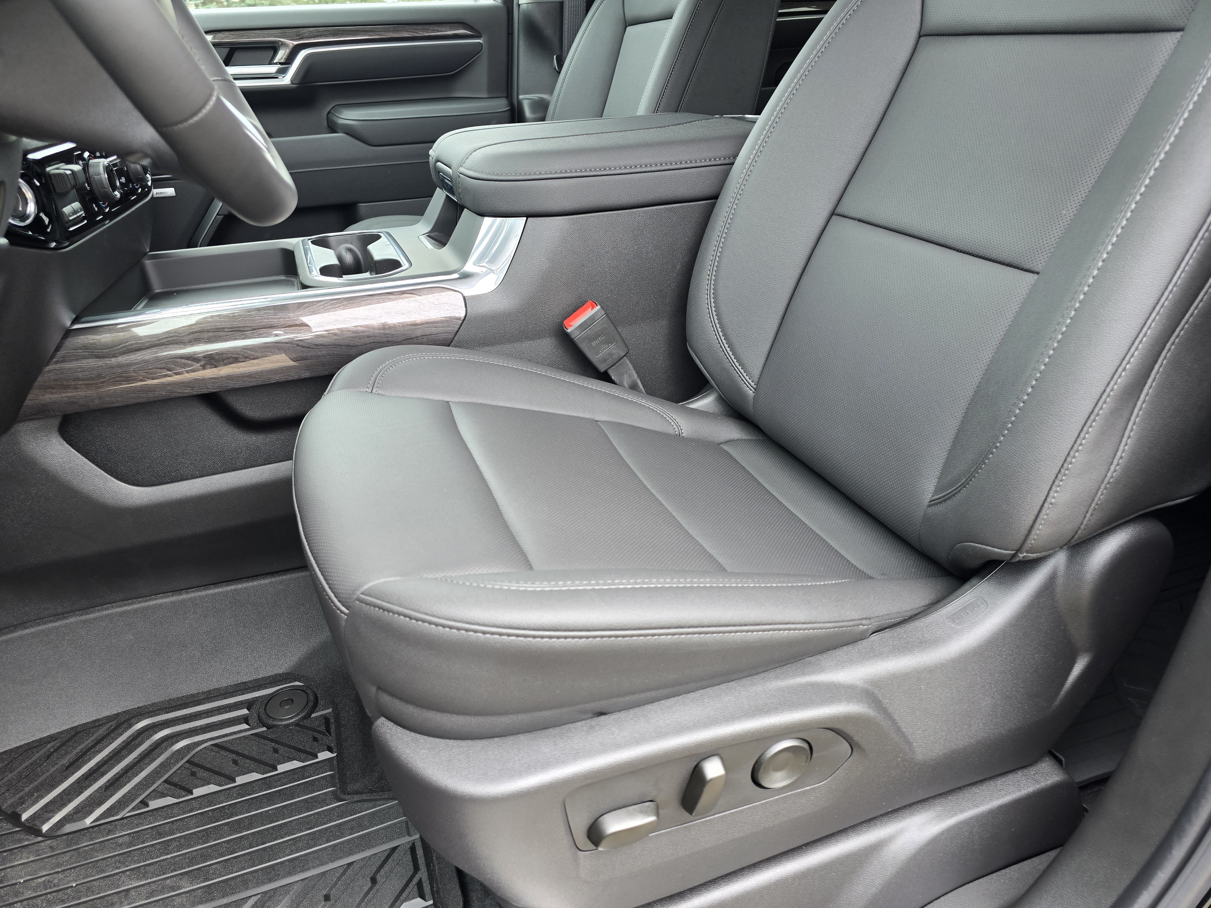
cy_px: 454
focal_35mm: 23
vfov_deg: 58.9
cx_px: 606
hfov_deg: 73.9
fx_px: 805
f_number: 1.7
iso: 64
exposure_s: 1/180
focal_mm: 6.3
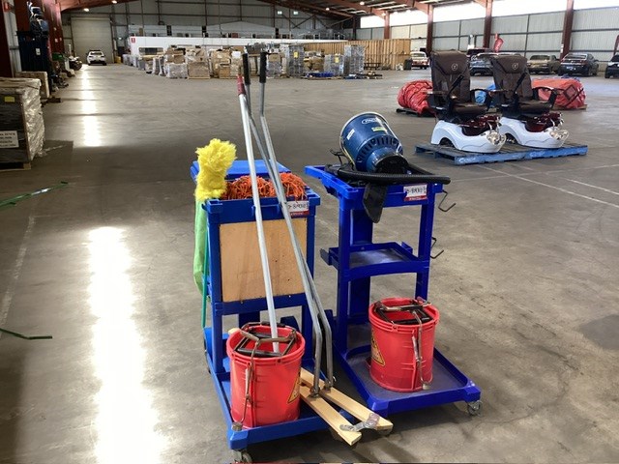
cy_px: 232
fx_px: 554
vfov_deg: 45.4
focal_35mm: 31
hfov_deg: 58.4
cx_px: 310
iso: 200
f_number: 2.4
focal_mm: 3.3
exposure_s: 1/60
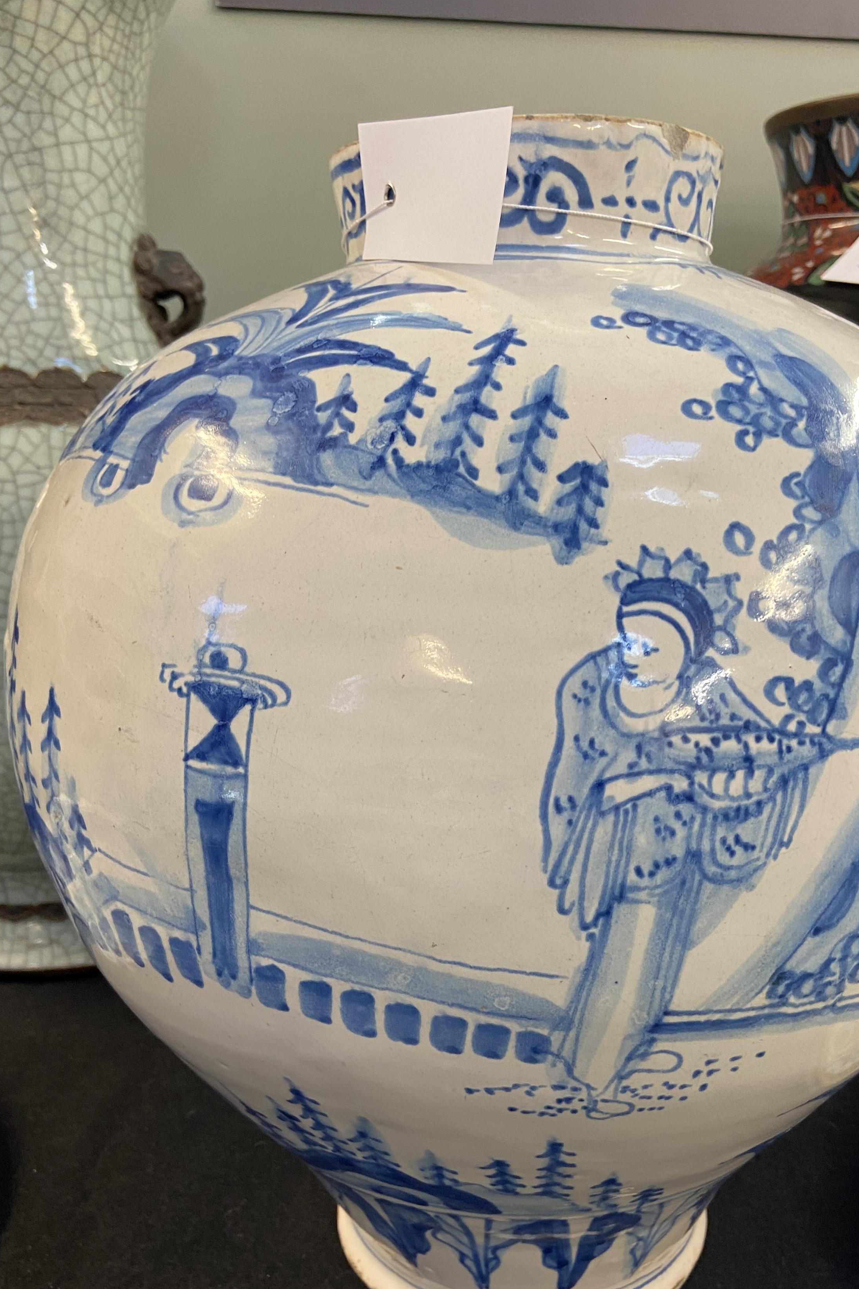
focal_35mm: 33
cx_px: 485
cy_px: 719
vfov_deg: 57.1
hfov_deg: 39.9
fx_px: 1181
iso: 100
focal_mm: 4.25
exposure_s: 1/50
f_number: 1.8
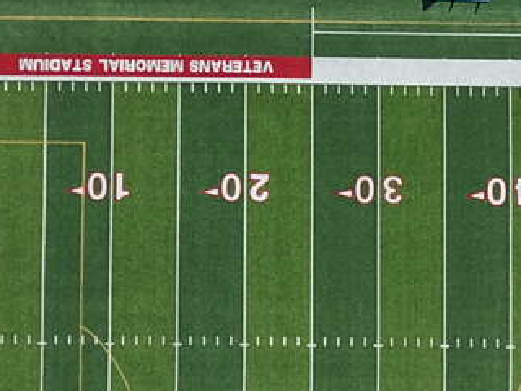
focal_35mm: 130
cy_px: 468
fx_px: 1957
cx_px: 635
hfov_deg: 14.6
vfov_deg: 11.2
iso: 100
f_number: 2.2
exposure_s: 1/647
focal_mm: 4.73
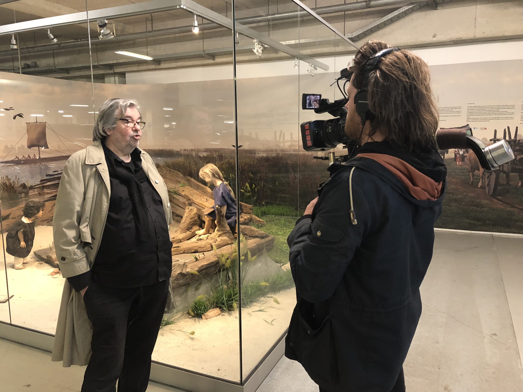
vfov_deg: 49.7
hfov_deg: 63.4
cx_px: 262
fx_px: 423
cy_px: 196
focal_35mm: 28
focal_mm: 3.99
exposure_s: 1/14
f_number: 1.8
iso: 100
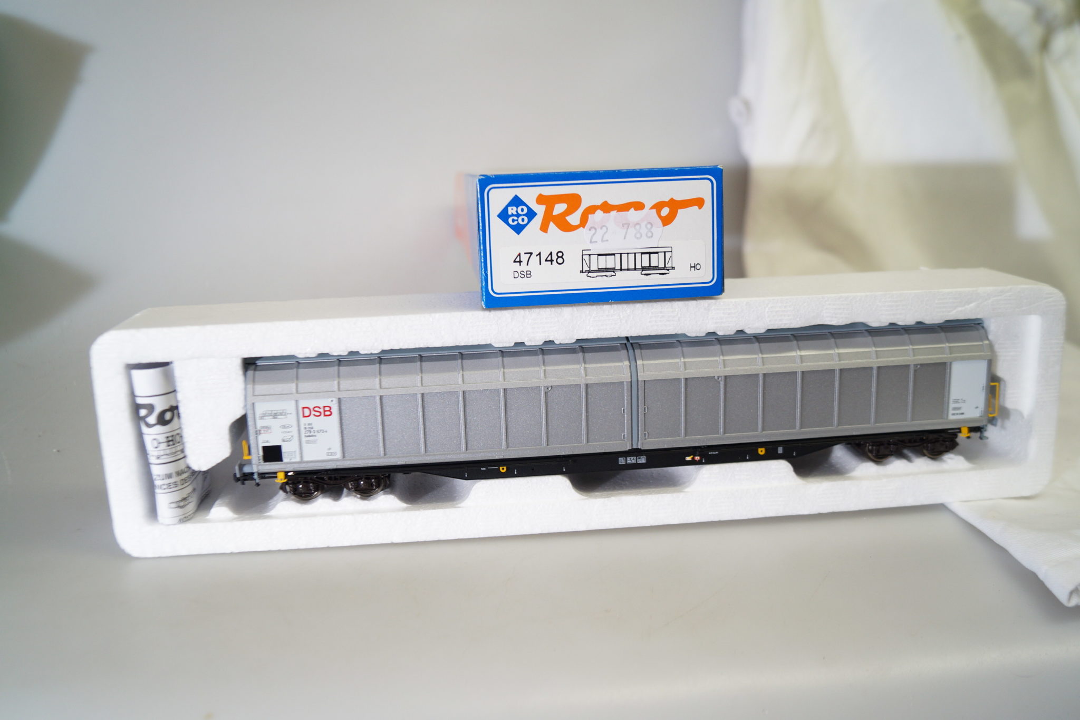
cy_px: 360
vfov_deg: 40.0
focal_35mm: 33
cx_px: 540
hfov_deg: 57.2
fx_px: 990
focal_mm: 22
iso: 400
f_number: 4
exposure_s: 1/160
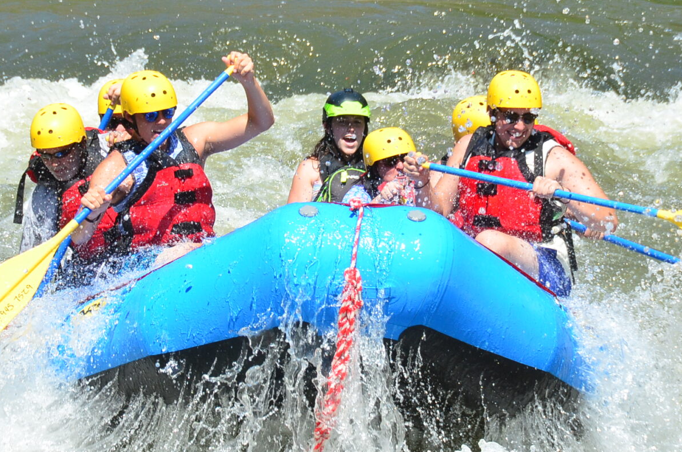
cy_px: 251
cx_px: 306
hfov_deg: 4.0
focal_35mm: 515
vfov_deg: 2.7
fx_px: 9736
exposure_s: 1/640
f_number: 13
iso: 640
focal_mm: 200
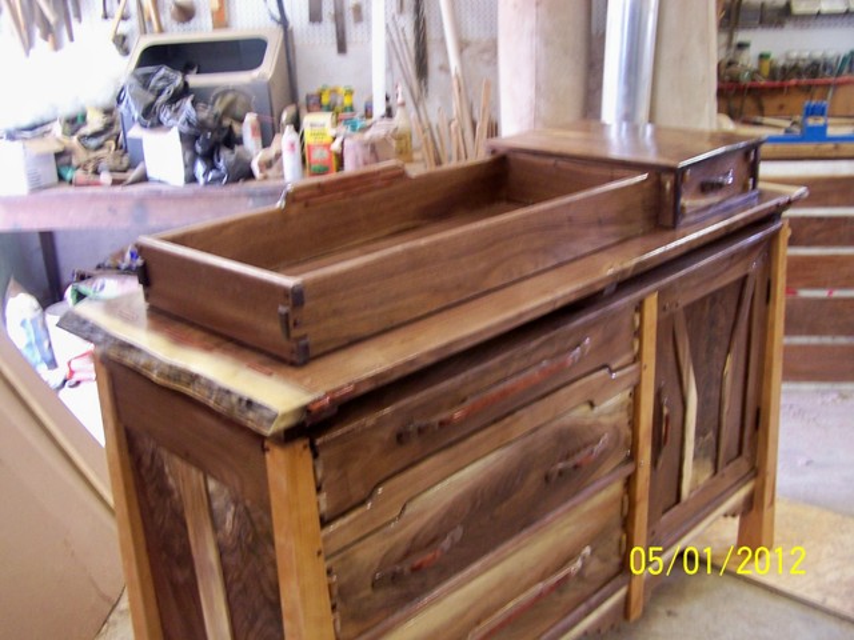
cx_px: 427
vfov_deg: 37.7
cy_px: 320
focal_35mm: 38
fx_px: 937
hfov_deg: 49.0
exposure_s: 1/8
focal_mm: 6.3
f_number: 2.8
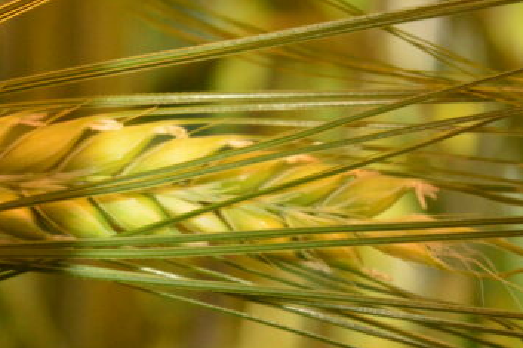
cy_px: 170
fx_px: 3035
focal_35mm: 209
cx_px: 93
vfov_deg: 6.6
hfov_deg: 9.8
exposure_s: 1/4000
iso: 1600
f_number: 5.3
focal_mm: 48
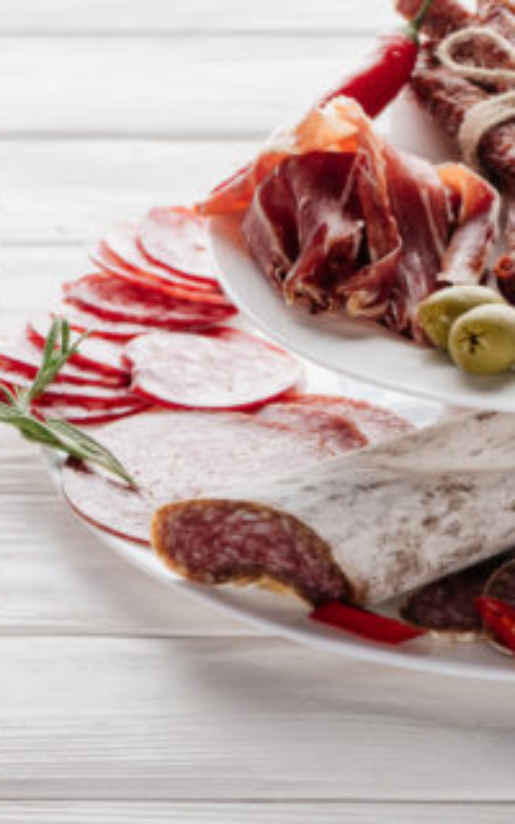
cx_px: 561
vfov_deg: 8.7
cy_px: 391
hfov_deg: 5.4
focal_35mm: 241
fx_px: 5412
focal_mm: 105
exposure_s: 1/160
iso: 125
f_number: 9
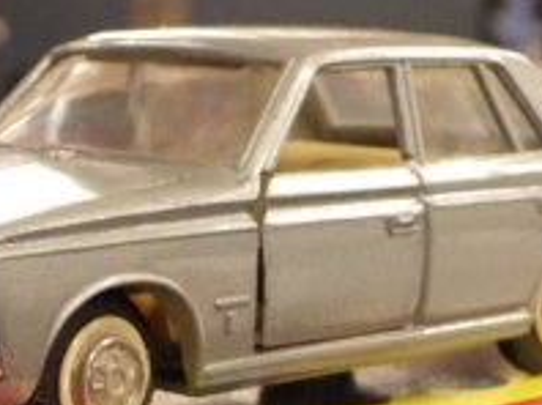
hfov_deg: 12.2
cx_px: 148
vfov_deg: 9.0
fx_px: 2533
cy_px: 473
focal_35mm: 162
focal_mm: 9
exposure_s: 1/45
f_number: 3.8
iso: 800
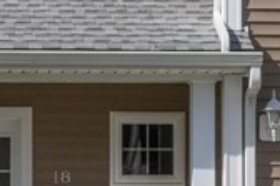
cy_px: -7
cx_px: 55
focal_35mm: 194
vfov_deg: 7.0
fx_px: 1509
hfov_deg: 10.6
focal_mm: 20
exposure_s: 1/640
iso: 400
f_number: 14
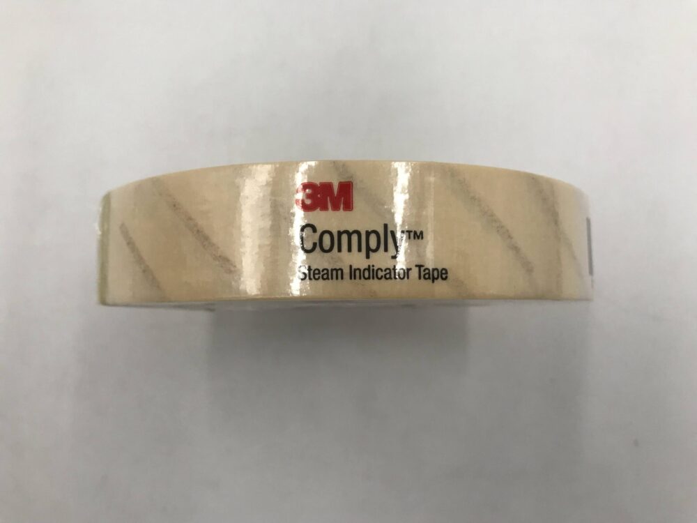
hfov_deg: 63.4
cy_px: 262
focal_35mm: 28
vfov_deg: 49.7
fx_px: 564
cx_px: 348
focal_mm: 3.99
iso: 25
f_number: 1.8
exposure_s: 1/40
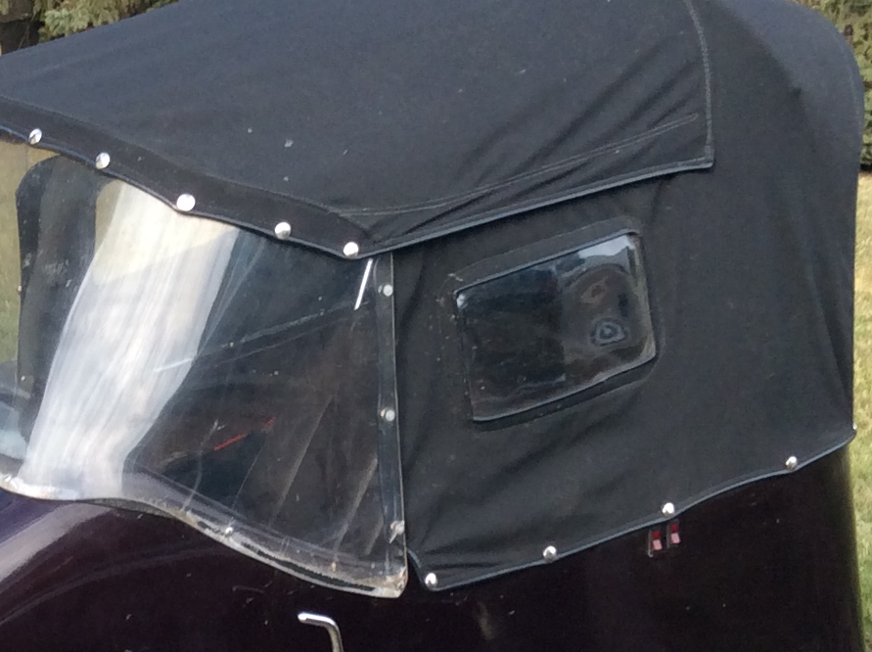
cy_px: 535
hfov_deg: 20.1
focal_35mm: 96
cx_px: 118
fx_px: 2415
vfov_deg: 15.3
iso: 32
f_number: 2.4
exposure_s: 1/157
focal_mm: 3.3
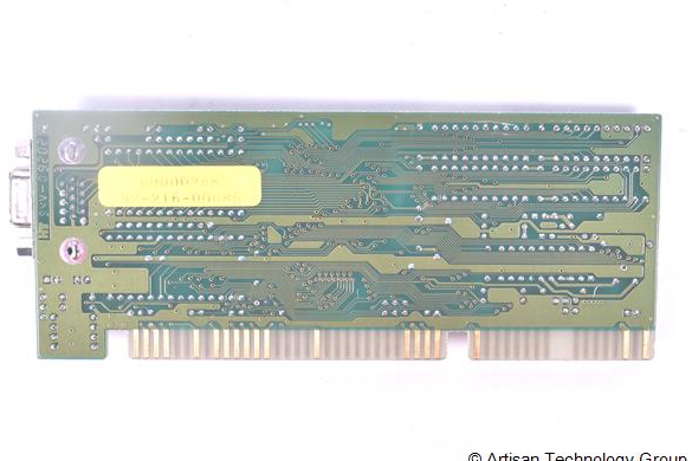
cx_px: 343
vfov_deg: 32.2
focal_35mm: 42
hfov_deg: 46.9
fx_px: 798
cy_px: 235
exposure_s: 1/200
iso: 200
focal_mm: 27
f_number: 11
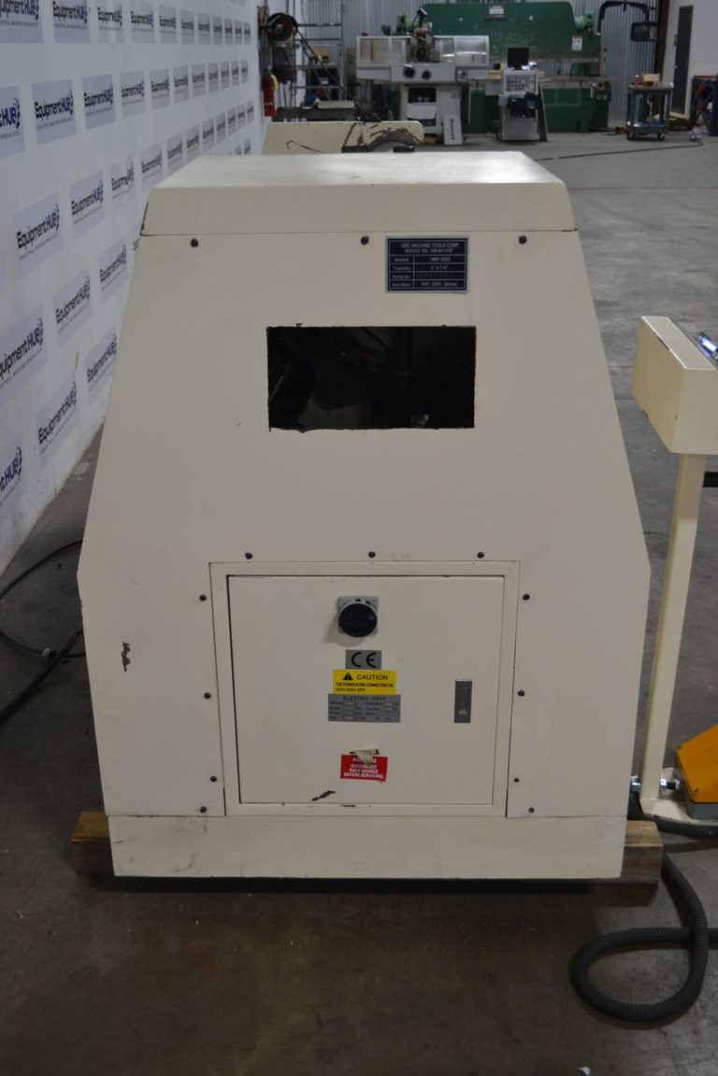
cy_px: 538
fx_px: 1077
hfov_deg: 36.9
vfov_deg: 53.1
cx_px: 359
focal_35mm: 36
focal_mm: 24
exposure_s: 1/60
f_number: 4
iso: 400
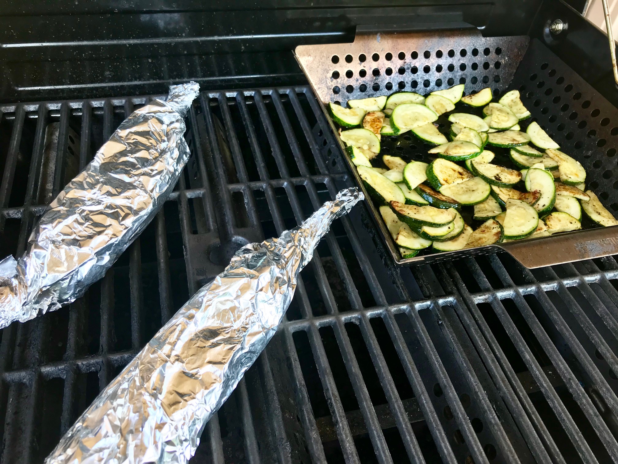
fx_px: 500
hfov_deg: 63.4
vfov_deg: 49.7
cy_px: 232
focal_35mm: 28
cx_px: 309
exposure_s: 1/116
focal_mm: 3.99
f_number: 1.8
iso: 20
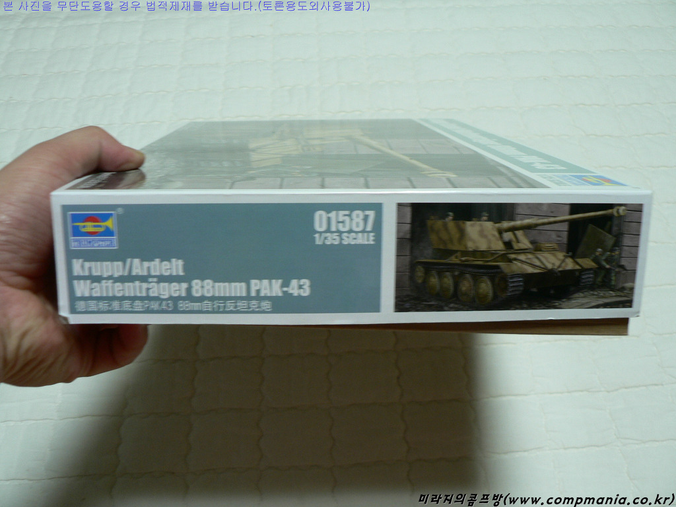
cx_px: 338
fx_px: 703
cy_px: 254
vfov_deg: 39.7
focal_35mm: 36
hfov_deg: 51.4
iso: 100
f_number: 2.8
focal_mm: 6
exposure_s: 1/15
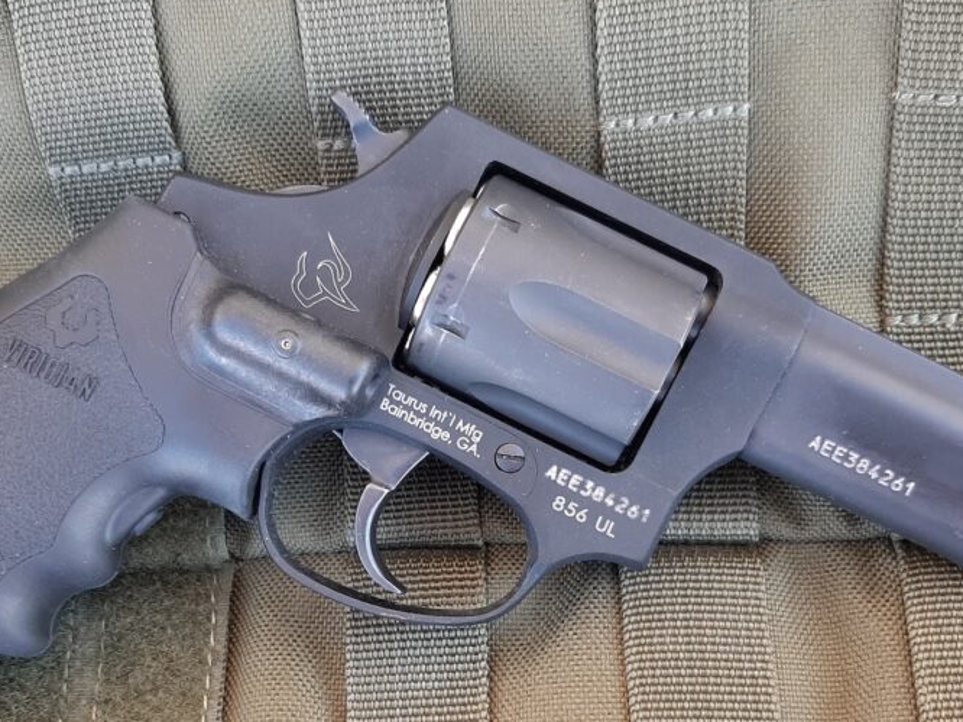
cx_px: 453
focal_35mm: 40
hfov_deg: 46.8
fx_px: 1112
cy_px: 470
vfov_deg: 35.6
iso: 64
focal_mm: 3.93
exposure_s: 1/50
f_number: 1.7
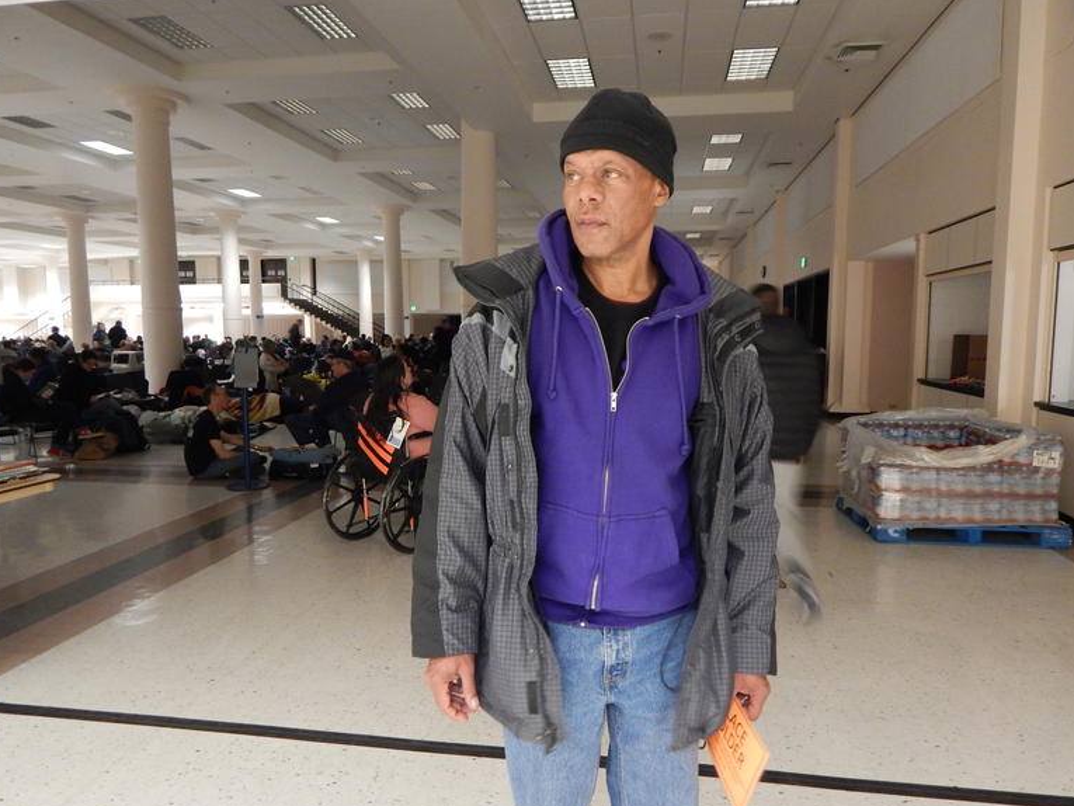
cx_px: 545
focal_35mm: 23
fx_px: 714
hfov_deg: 73.9
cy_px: 416
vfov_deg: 58.9
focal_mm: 4
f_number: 3
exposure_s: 1/10
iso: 400
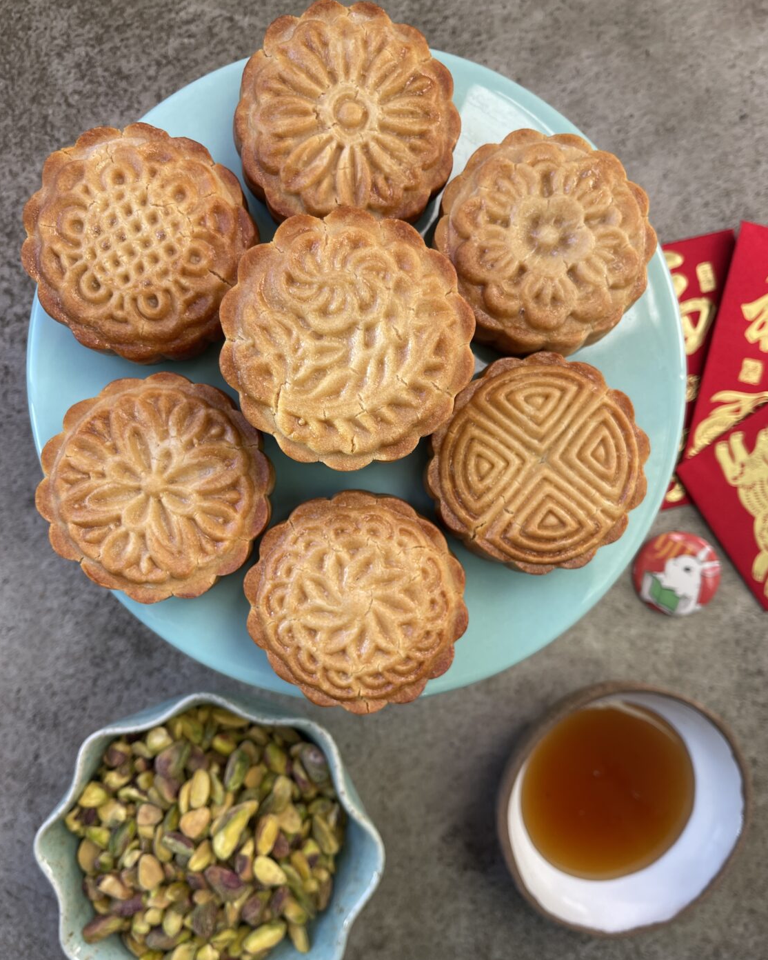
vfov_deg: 62.2
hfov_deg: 51.5
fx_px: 795
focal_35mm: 28
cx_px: 381
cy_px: 492
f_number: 1.6
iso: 32
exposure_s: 1/145
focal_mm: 5.1
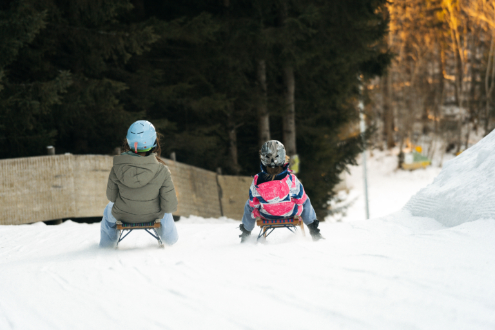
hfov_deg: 11.2
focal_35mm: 183
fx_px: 2516
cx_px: 248
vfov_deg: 7.5
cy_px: 165
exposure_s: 1/400
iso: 320
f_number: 4.5
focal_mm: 183
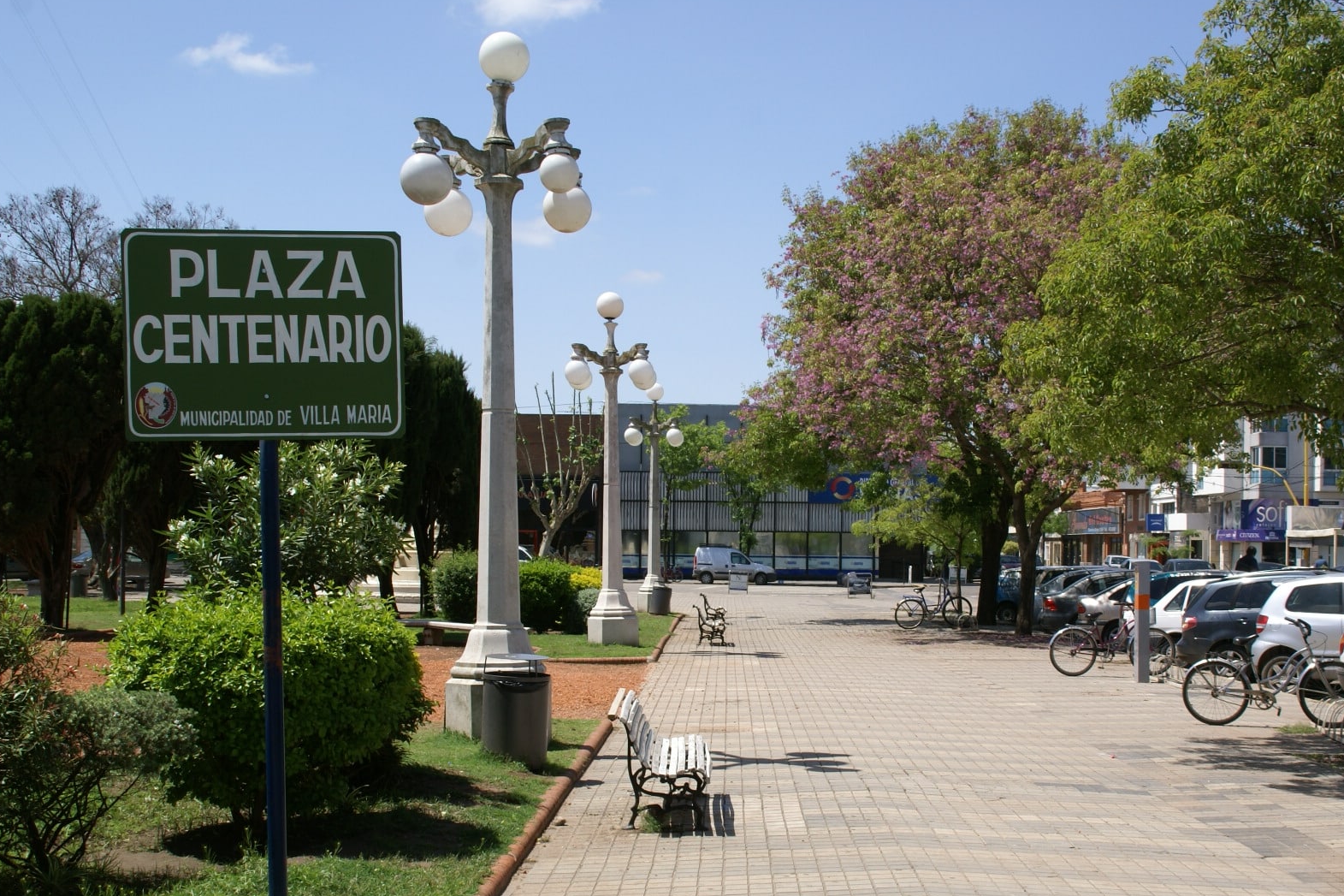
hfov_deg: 44.4
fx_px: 1642
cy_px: 543
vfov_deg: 30.4
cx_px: 767
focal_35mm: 44
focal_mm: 24
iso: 100
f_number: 10
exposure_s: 1/125
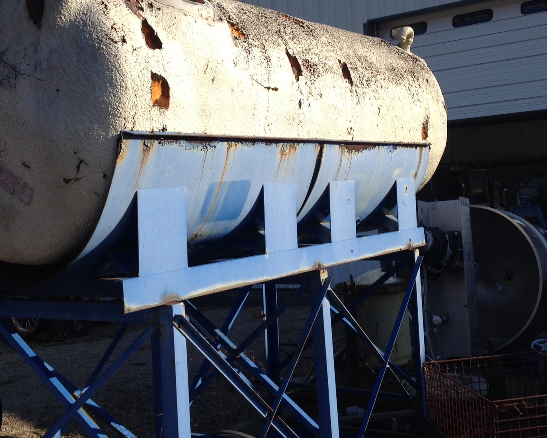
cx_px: 278
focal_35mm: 54
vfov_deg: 27.9
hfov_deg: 34.7
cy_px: 150
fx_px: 874
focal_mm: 4.28
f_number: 2.4
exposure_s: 1/1314
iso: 50
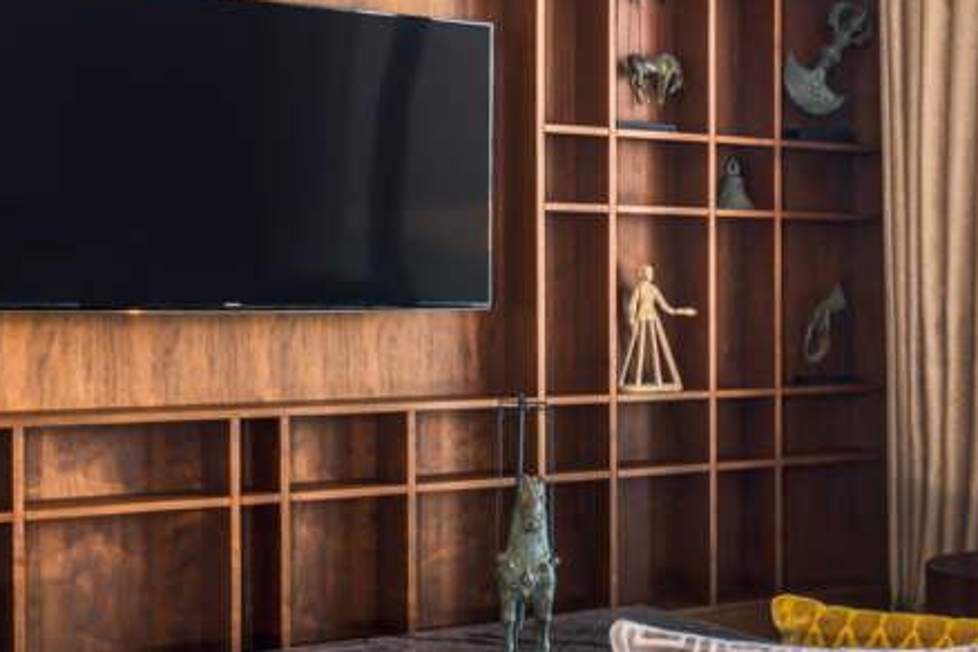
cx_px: 1237
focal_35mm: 73
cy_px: 358
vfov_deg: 18.7
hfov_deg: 24.5
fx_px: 1983
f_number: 11
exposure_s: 1/60
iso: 100
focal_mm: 16
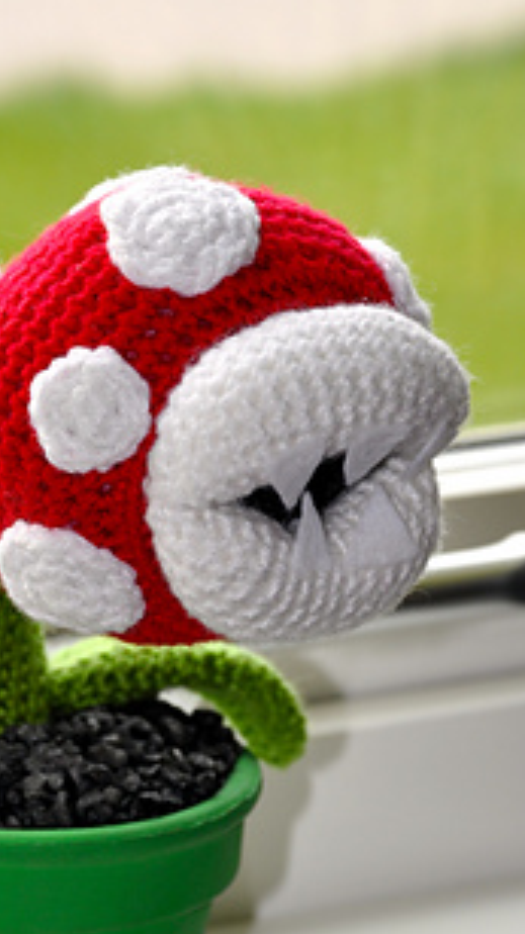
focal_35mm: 153
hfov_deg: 7.9
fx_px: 3791
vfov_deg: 14.0
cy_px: 746
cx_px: 67
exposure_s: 1/200
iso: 320
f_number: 6.3
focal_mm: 60
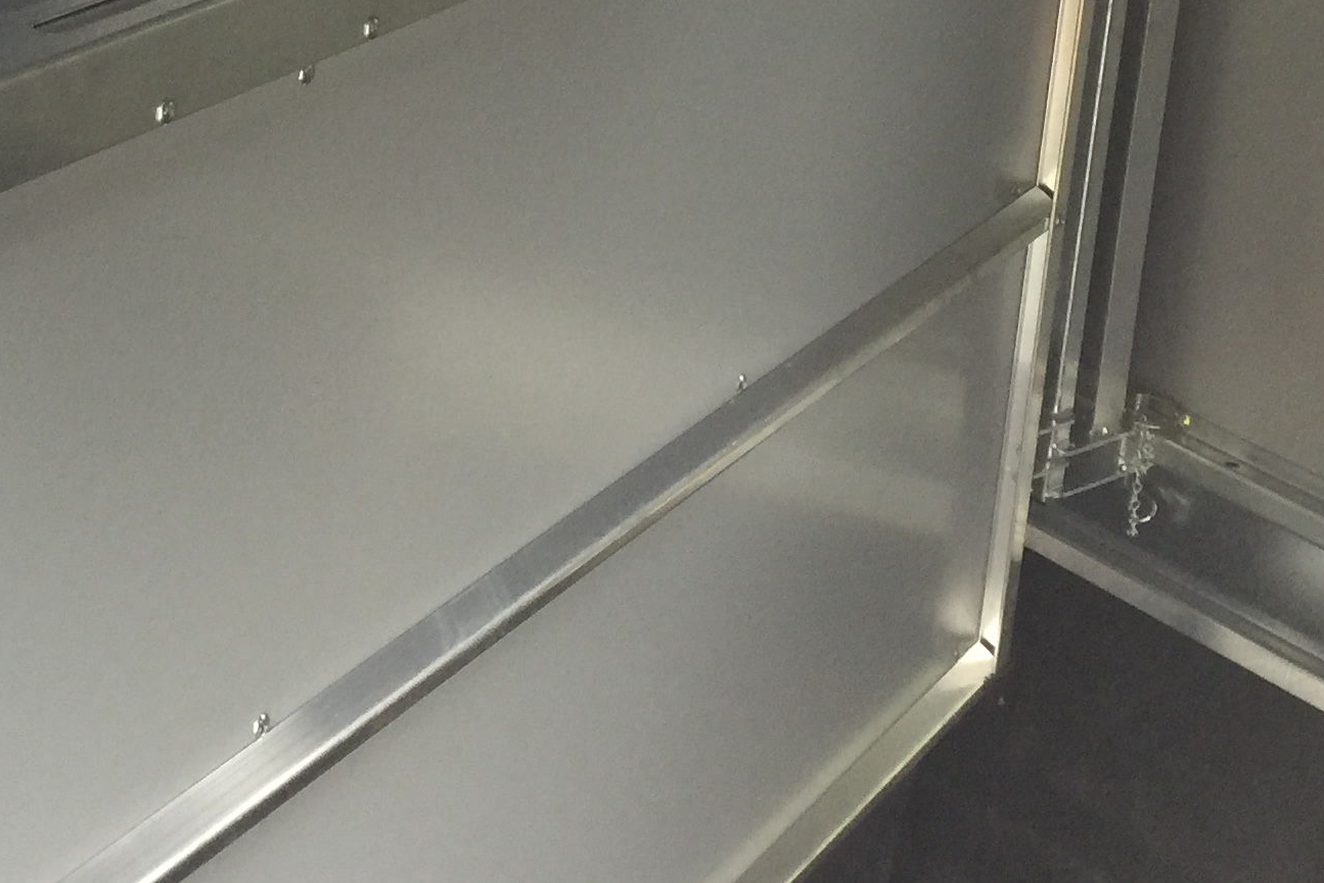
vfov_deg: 16.9
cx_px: 191
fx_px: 2796
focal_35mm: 76
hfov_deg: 26.0
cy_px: -266
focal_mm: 4.15
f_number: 2.2
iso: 64
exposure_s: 1/17
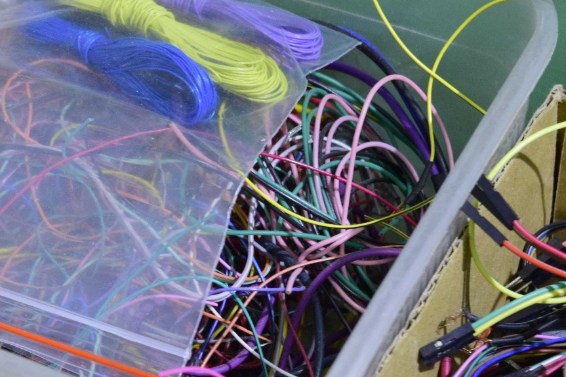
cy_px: 161
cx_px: 73
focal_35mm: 155
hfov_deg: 13.2
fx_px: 2435
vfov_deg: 8.9
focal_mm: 55
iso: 1600
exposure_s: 1/50
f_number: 5.6
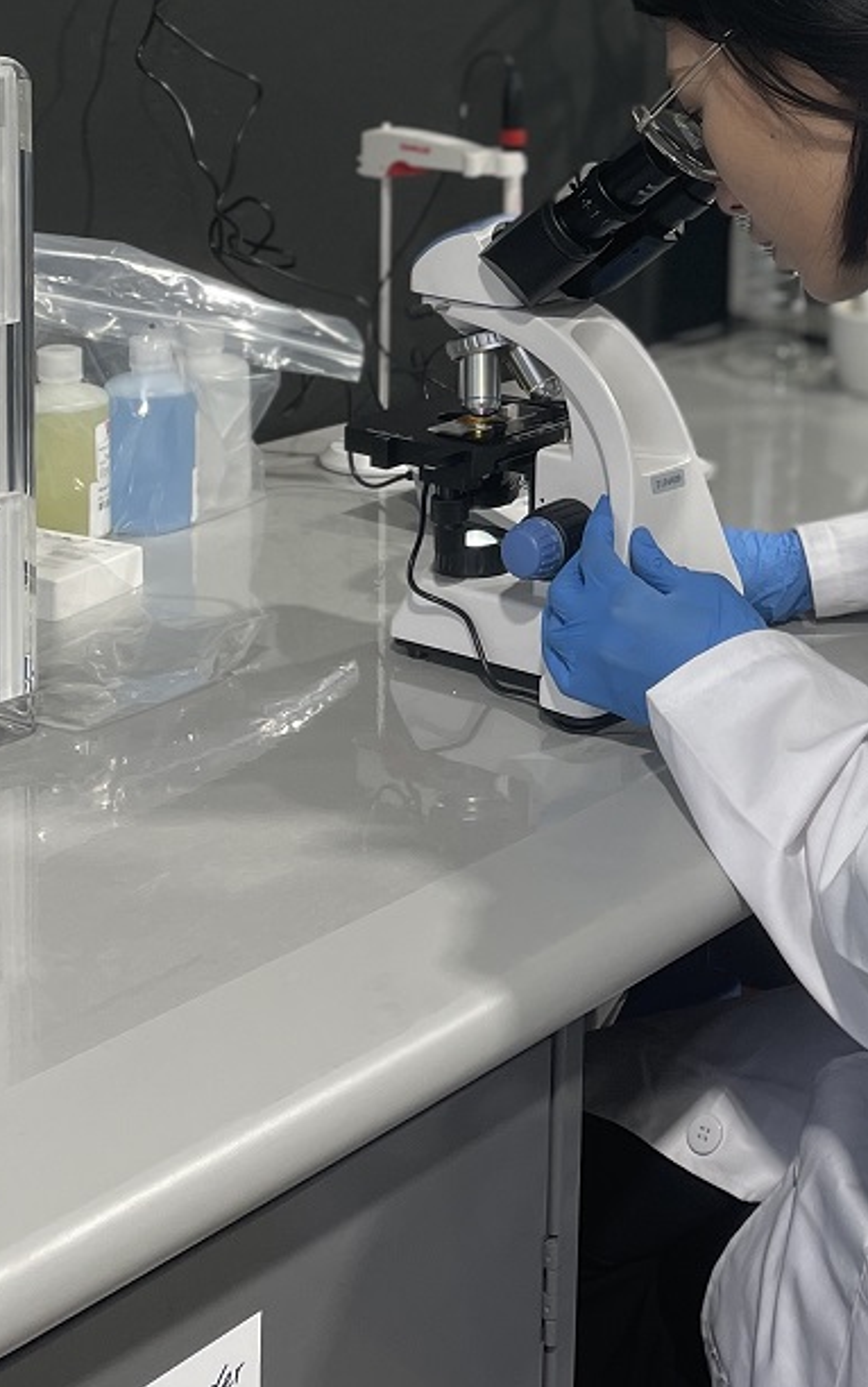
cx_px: 977
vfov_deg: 31.5
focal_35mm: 63
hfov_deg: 19.7
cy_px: 240
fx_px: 2382
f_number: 1.6
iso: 40
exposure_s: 1/120
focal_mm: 4.2
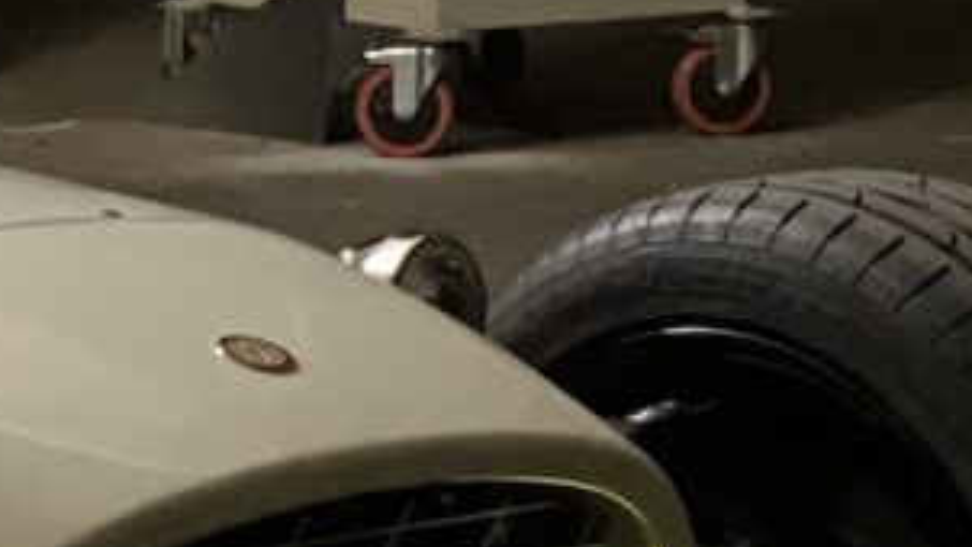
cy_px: 158
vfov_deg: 2.7
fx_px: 11445
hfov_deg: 4.8
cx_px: -1258
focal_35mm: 444
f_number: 2.8
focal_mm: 9
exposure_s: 1/15
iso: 800
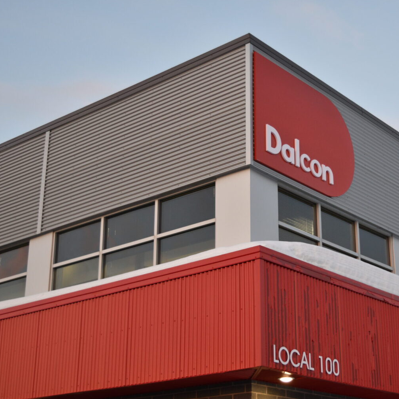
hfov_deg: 26.0
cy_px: 200
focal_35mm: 66
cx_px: 263
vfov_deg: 26.1
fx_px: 861
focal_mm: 34
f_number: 5
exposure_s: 1/100
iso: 400
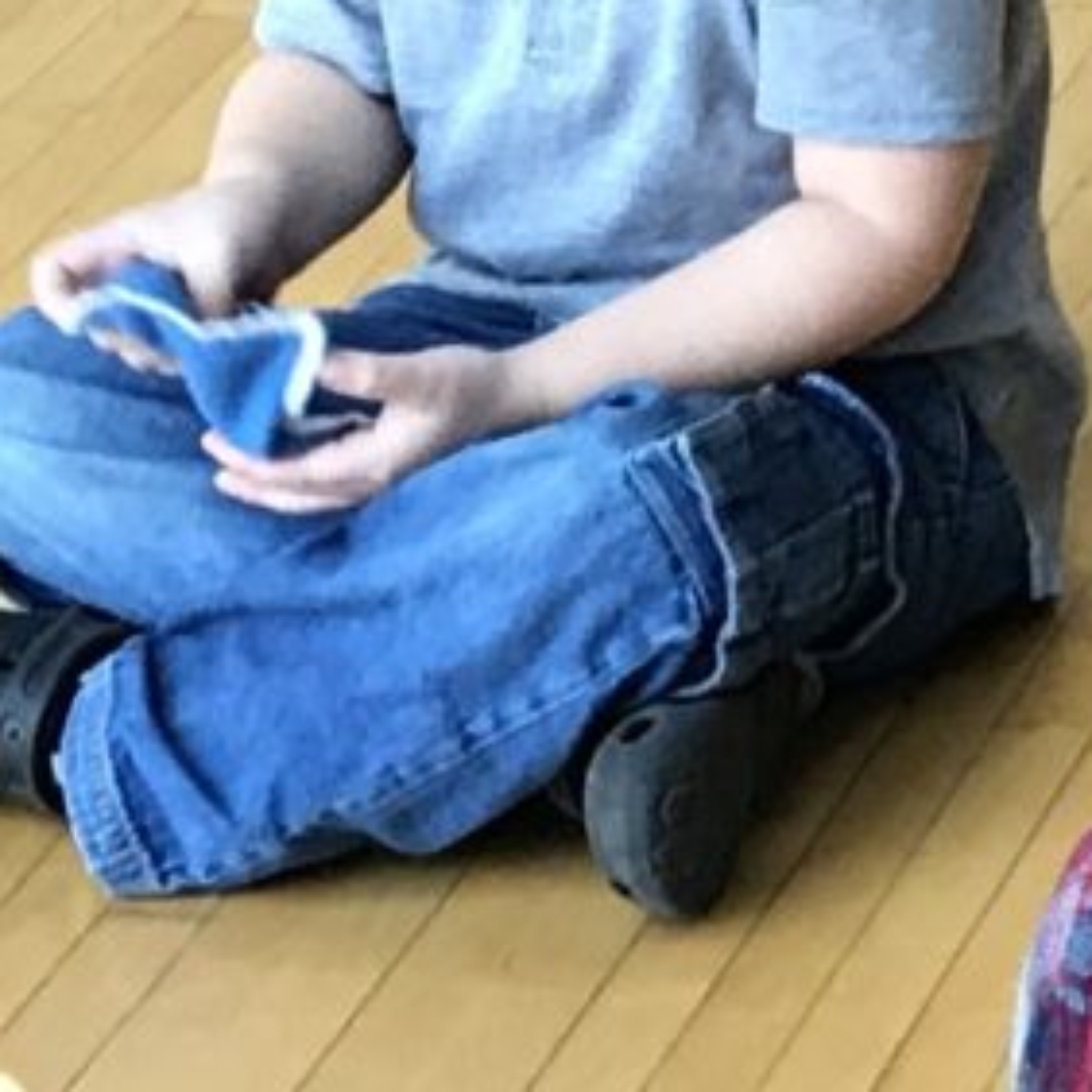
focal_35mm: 225
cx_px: 2412
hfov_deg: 7.4
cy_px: 356
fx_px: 8030
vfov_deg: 7.8
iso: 25
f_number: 1.8
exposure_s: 1/30
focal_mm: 3.99
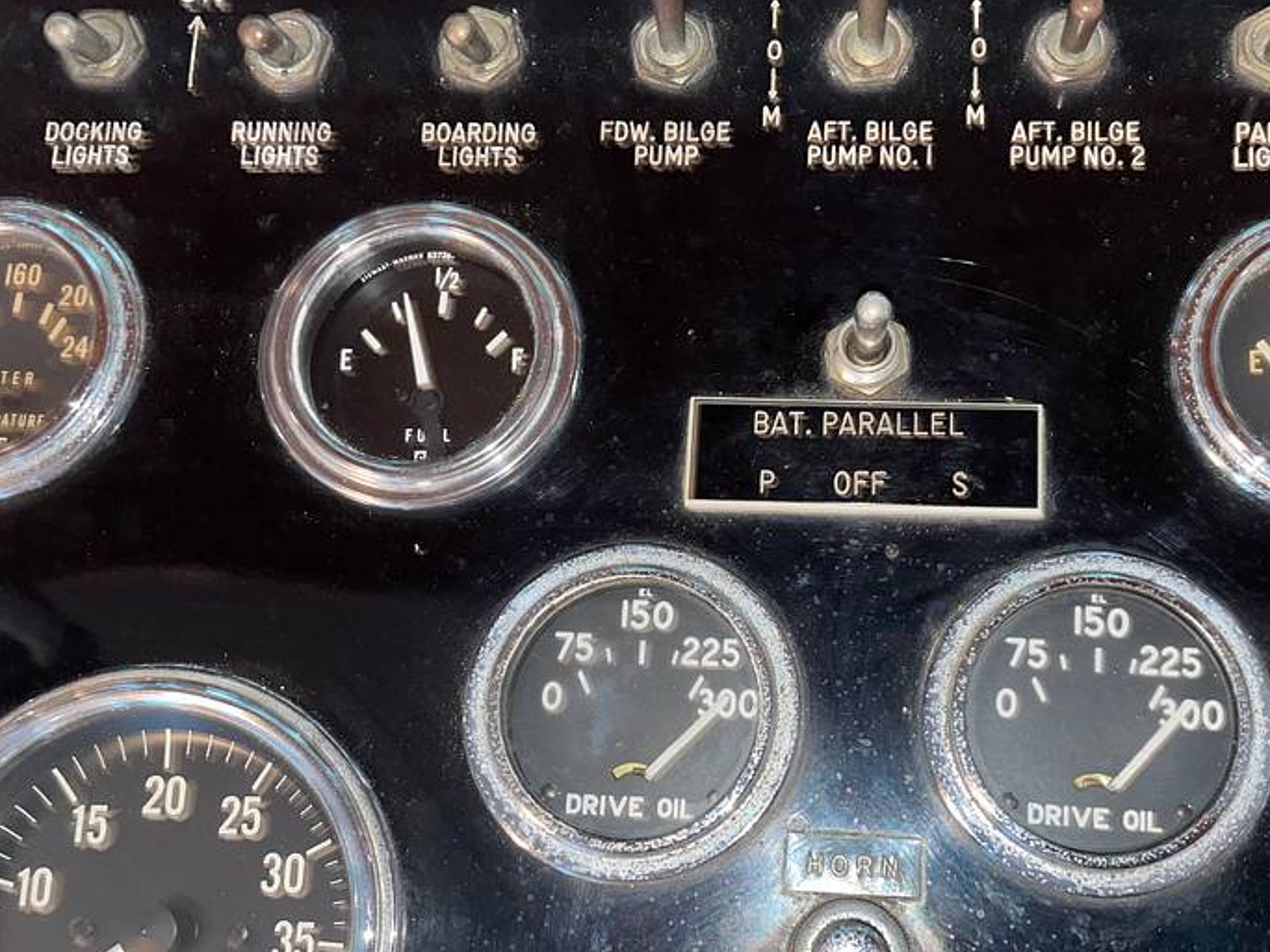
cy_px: 583
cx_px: 772
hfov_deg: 48.6
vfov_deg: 37.5
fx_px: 1394
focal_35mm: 38
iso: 32
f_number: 1.6
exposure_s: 1/4
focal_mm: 4.2
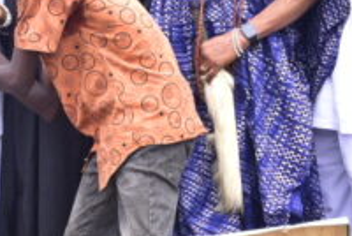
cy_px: 122
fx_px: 1175
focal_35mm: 120
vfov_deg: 11.5
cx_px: 192
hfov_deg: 17.0
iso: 400
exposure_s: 1/100
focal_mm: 30
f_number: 11
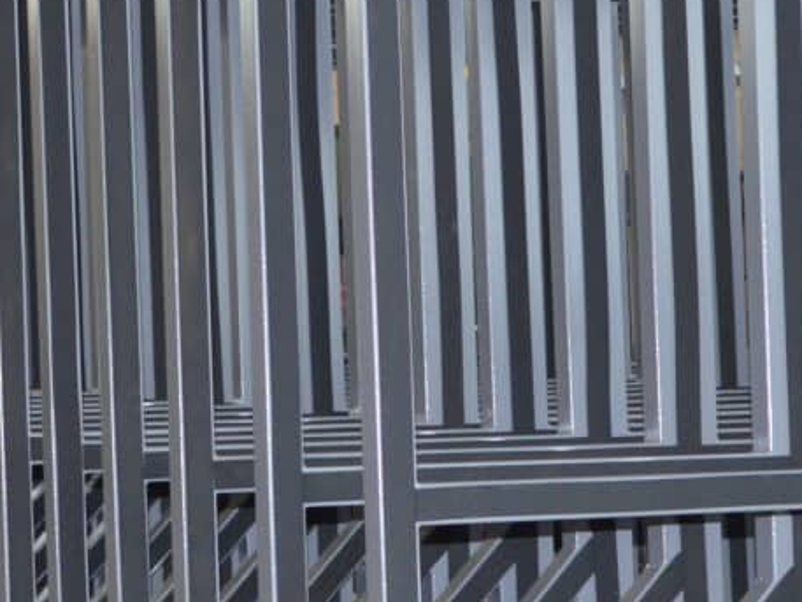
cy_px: 355
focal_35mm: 142
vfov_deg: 10.4
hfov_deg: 13.9
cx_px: 548
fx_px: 3291
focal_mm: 22
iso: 400
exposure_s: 1/100
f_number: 4
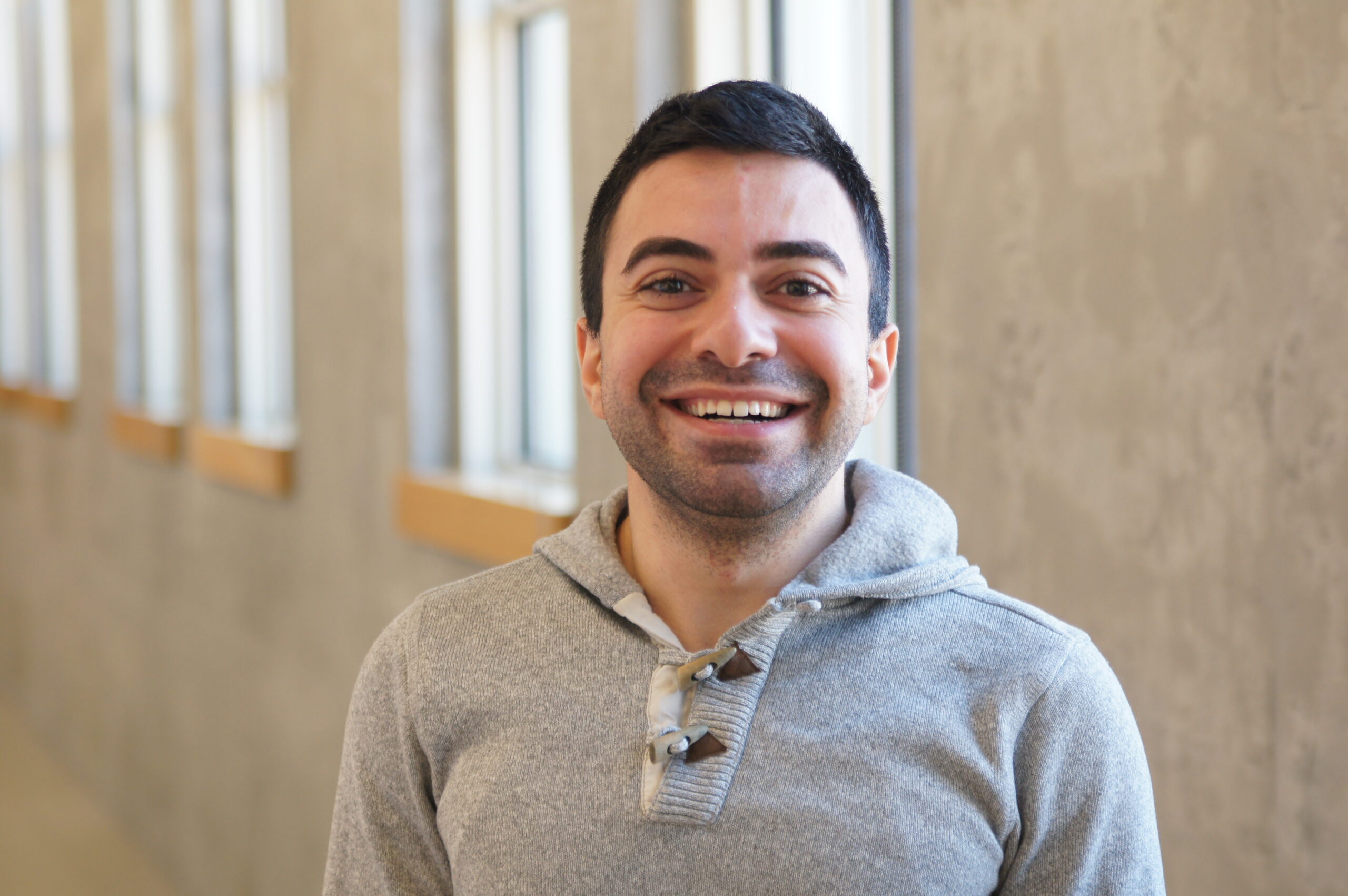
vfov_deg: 15.2
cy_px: 448
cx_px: 674
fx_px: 3366
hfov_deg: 22.6
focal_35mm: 90
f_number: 2.8
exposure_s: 1/100
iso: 400
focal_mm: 60
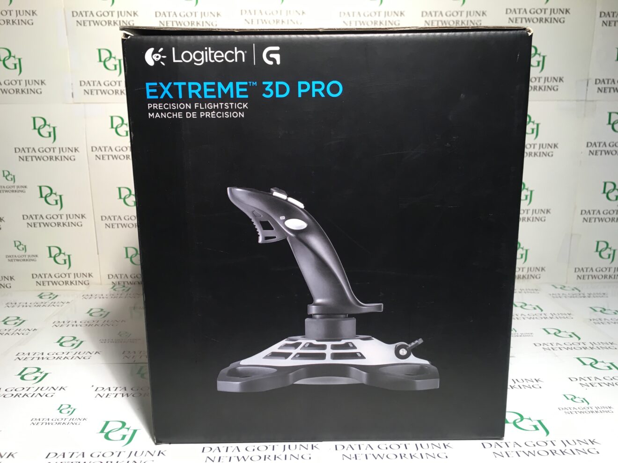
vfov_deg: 48.2
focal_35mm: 29
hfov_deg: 61.7
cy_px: 232
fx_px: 518
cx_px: 309
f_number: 2.2
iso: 25
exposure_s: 1/30
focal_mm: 4.15
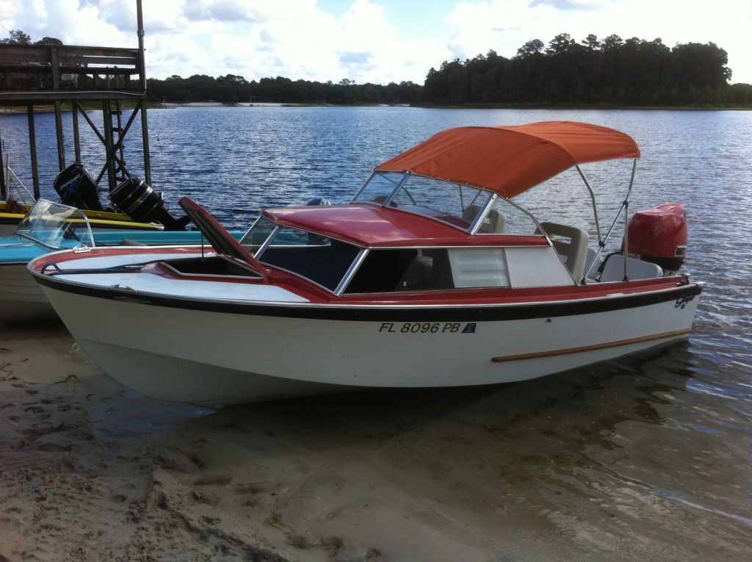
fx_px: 759
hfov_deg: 52.7
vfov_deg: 40.6
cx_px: 376
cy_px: 281
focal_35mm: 35
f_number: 2.8
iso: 80
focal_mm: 3.85
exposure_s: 1/838
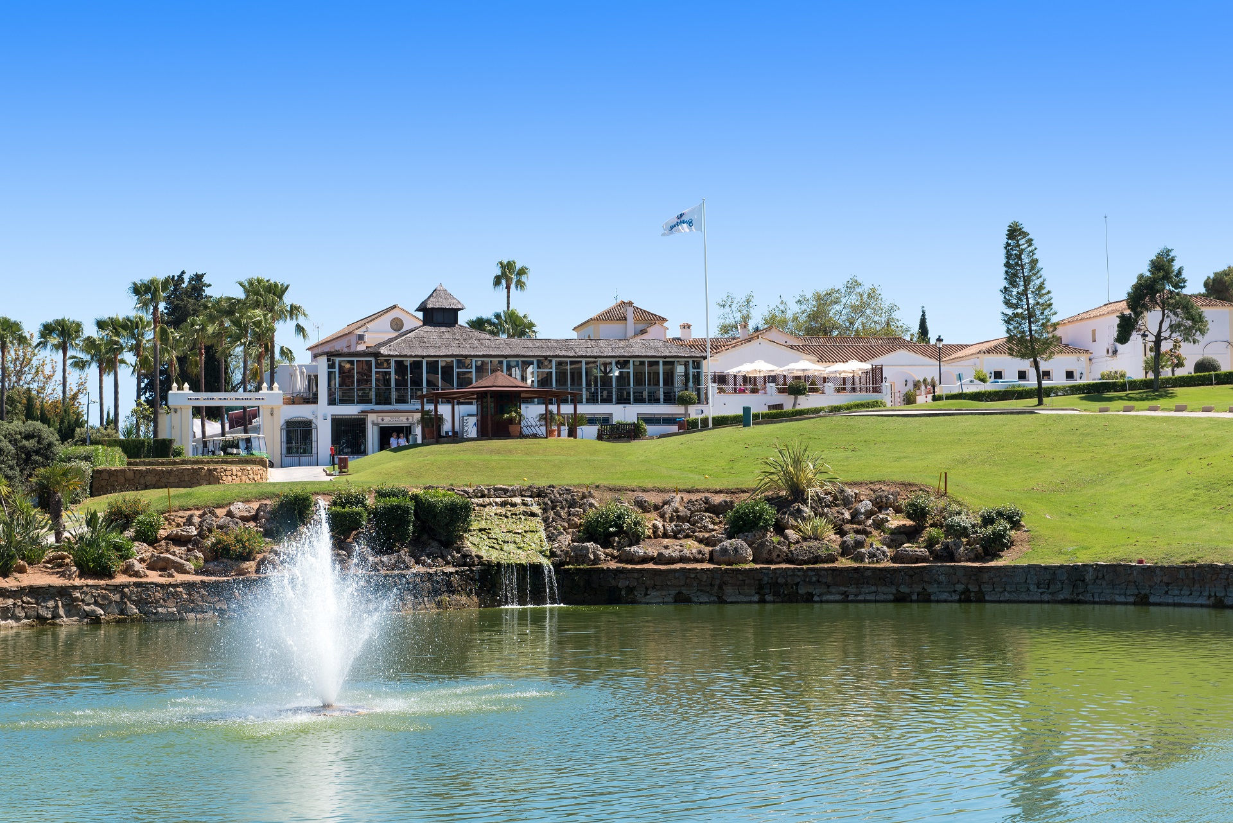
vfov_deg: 21.9
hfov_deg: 32.4
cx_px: 616
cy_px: 412
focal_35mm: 62
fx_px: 2124
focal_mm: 62
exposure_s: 1/250
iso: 100
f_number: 11
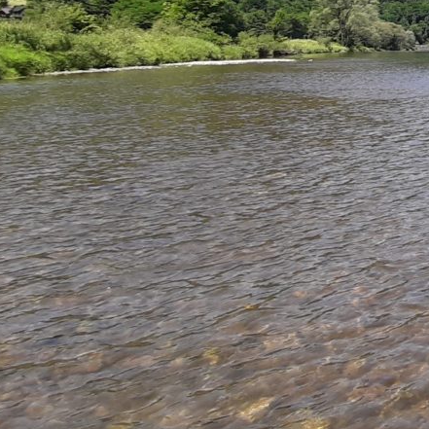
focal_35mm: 40
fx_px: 561
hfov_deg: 24.4
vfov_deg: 37.8
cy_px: 11
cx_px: 727
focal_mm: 1.42
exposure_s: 1/587
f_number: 2.2
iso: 40
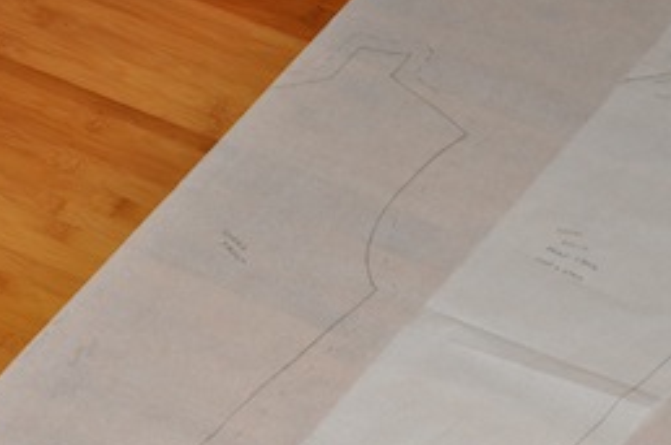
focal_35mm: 131
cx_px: 281
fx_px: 2437
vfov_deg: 10.4
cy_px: 414
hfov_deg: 15.7
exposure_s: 1/60
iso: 800
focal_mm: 45
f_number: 5.3
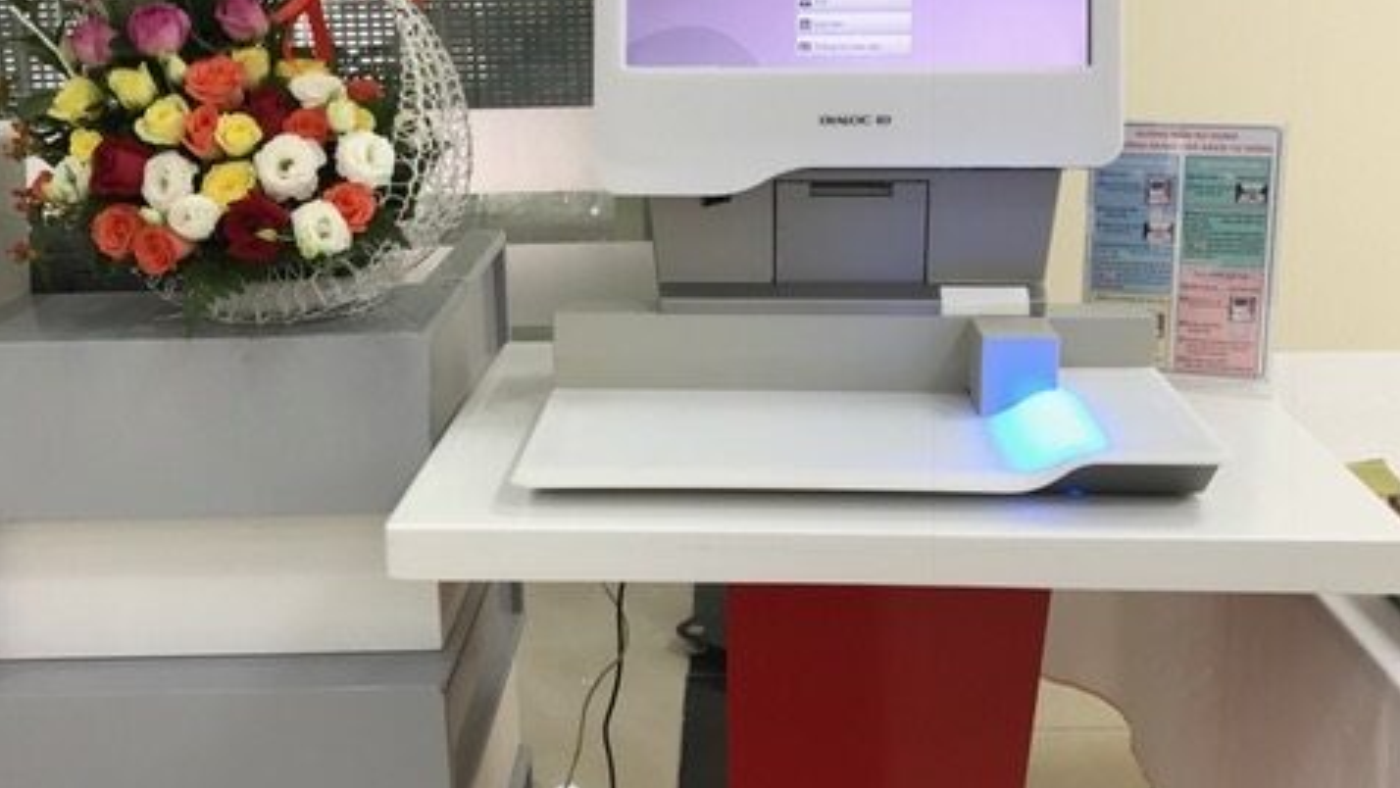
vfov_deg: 28.9
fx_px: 1522
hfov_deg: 49.4
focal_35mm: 41
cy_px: 297
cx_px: 700
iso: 32
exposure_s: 1/50
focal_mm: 3.99
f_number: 1.8
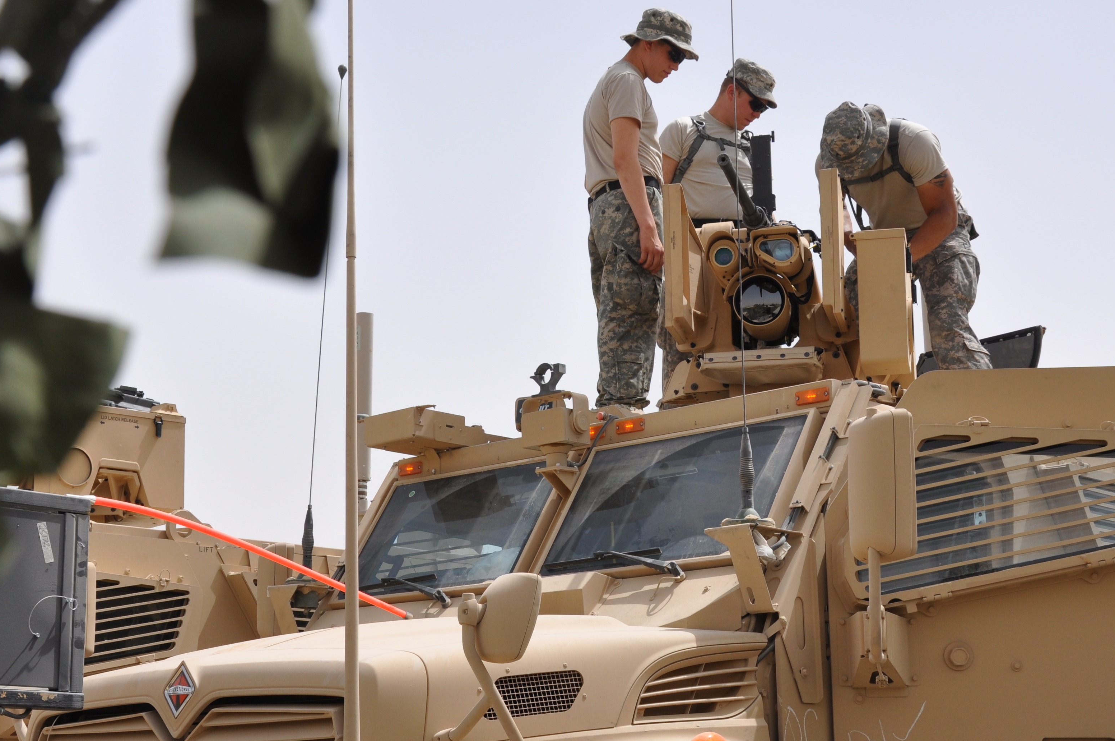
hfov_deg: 34.5
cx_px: 481
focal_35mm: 58
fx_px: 1794
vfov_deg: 23.3
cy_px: 454
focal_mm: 28
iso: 200
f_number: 10
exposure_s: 1/400
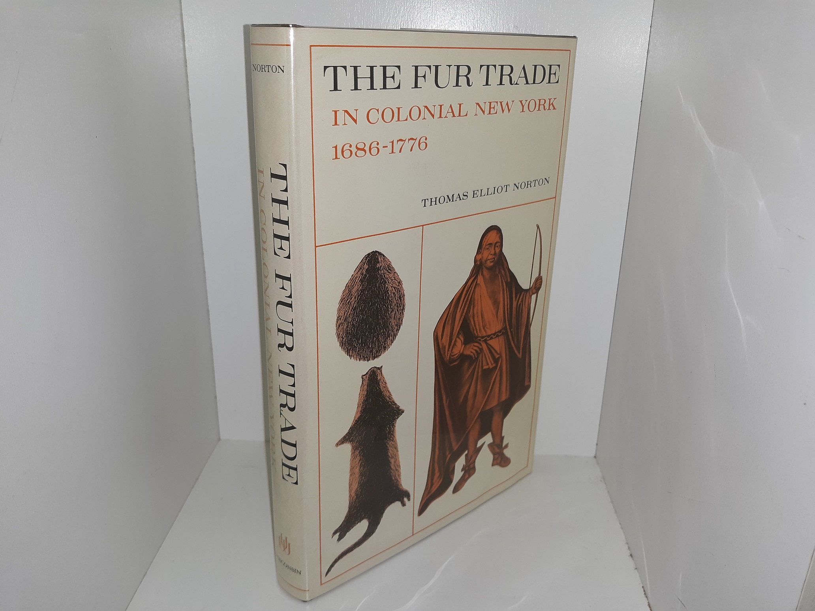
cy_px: 306
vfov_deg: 49.7
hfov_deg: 63.4
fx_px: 659
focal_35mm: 28
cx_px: 408
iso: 40
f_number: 1.7
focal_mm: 3.7
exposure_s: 1/190
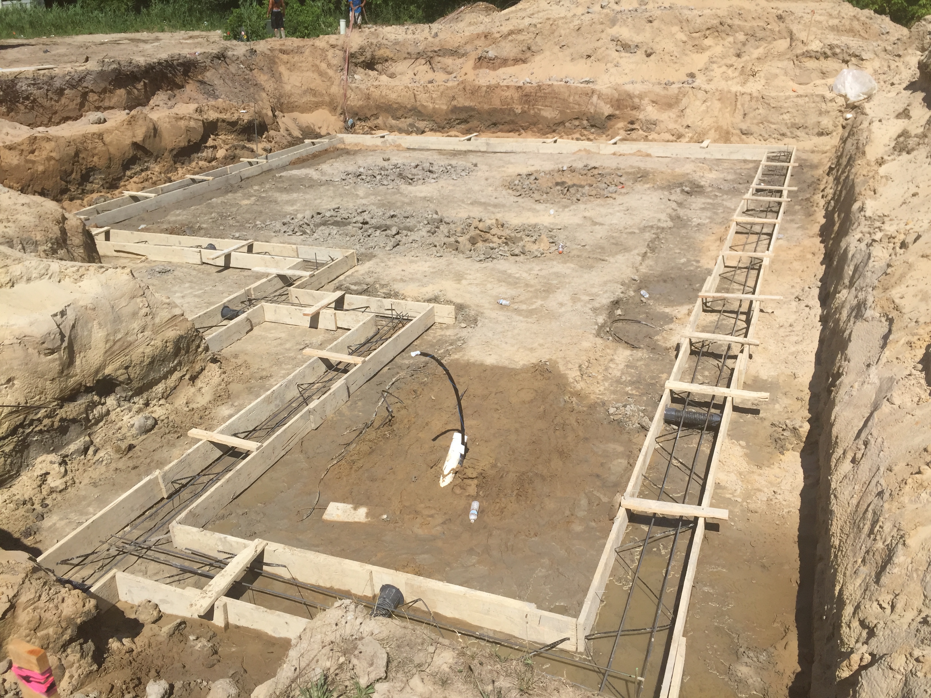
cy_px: 349
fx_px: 780
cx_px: 466
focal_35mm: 29
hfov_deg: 61.7
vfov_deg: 48.2
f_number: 2.2
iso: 32
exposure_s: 1/2825
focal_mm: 4.15
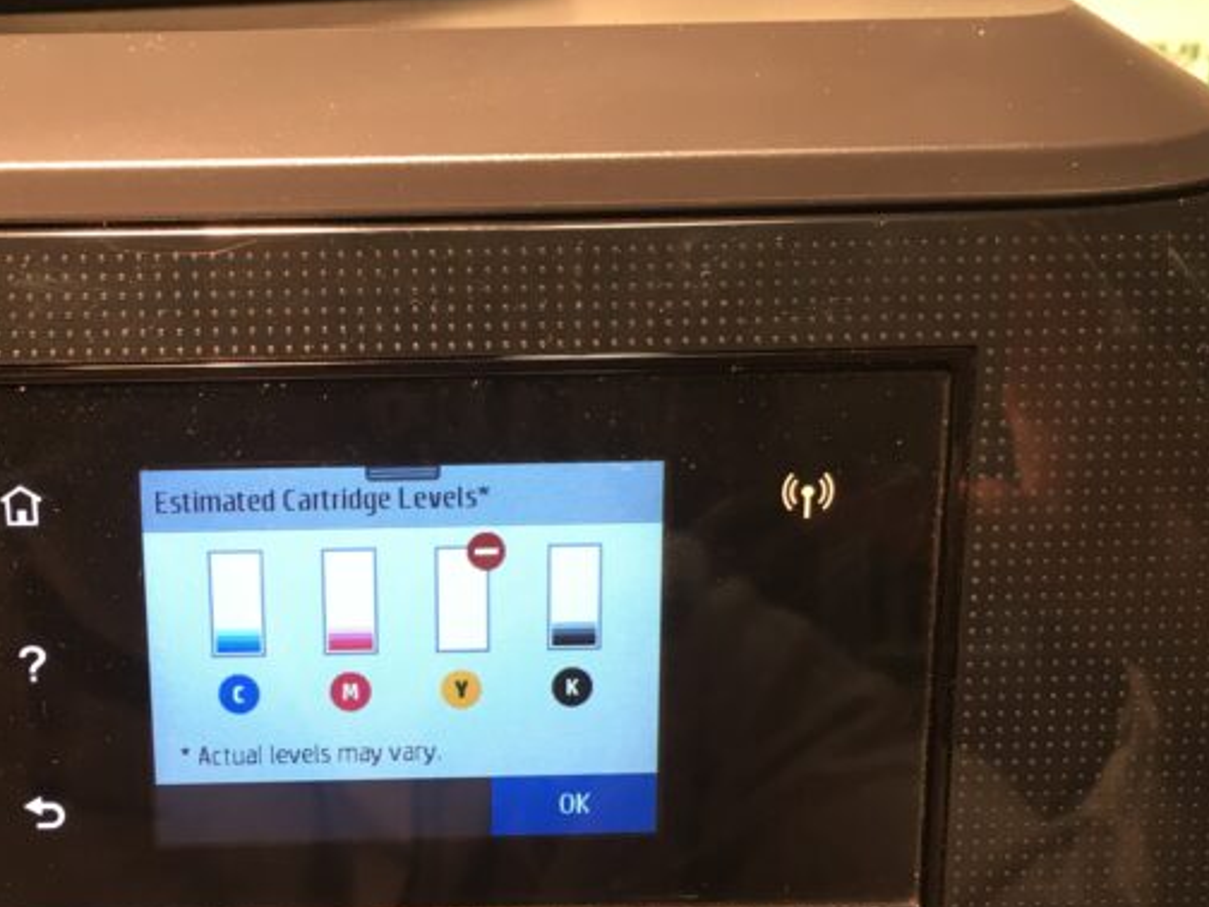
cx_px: 410
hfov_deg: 40.8
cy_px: 643
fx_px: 1607
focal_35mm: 46
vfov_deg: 31.1
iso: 50
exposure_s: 1/30
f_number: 2.2
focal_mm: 4.15
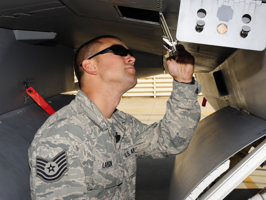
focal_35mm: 63
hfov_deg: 30.7
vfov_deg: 23.3
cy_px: 100
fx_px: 484
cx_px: 141
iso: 200
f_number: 18
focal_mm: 58
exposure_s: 1/100
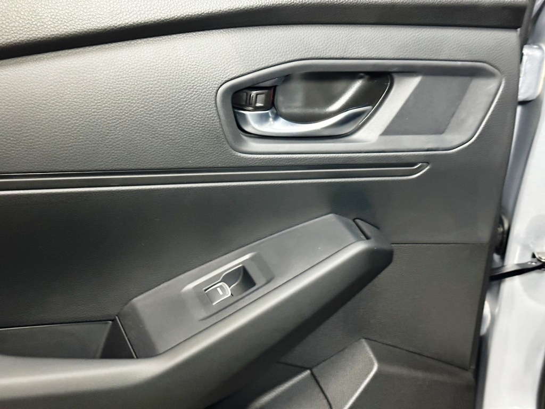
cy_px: 204
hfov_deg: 39.7
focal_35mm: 48
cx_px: 272
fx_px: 756
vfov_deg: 30.3
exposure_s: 1/30
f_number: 1.78
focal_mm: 6.86
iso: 640
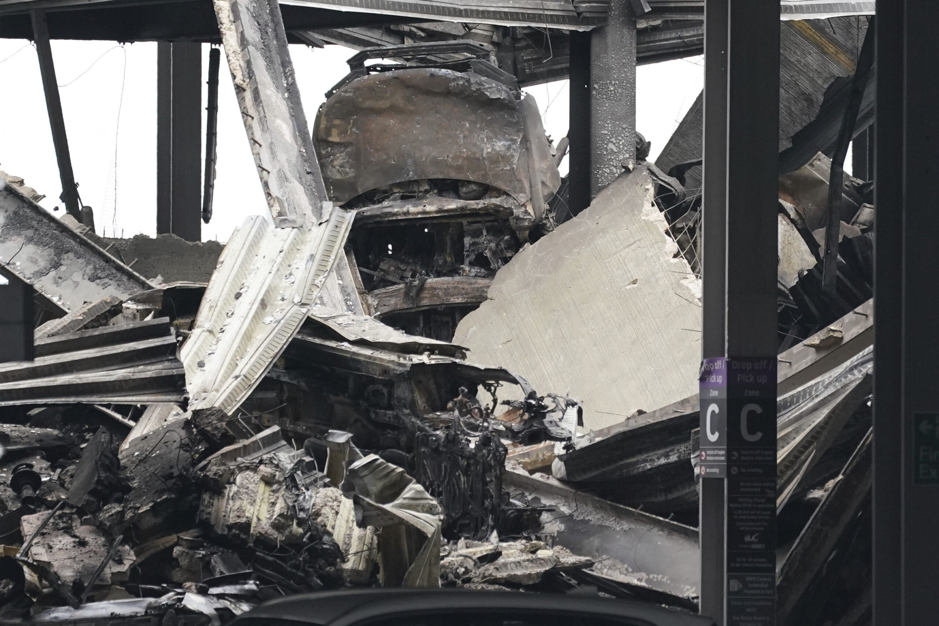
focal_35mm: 355
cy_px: 313
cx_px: 470
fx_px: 9259
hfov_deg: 5.8
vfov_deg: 3.9
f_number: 5.6
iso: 2500
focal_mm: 355
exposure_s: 1/640
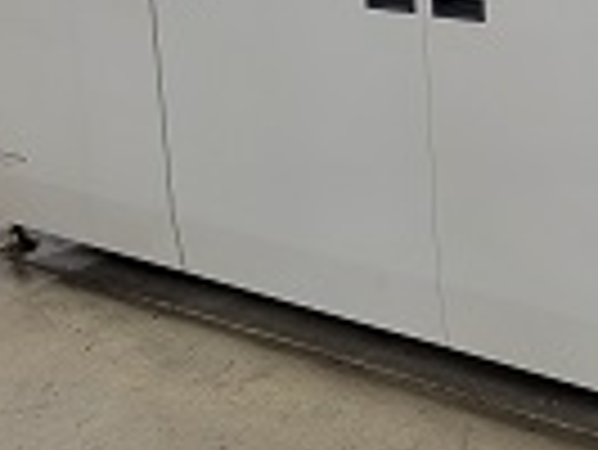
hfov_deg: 23.9
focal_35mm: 79
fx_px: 1366
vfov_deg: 18.5
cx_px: 553
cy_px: 88
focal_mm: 5.4
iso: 200
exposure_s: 1/60
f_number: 1.8
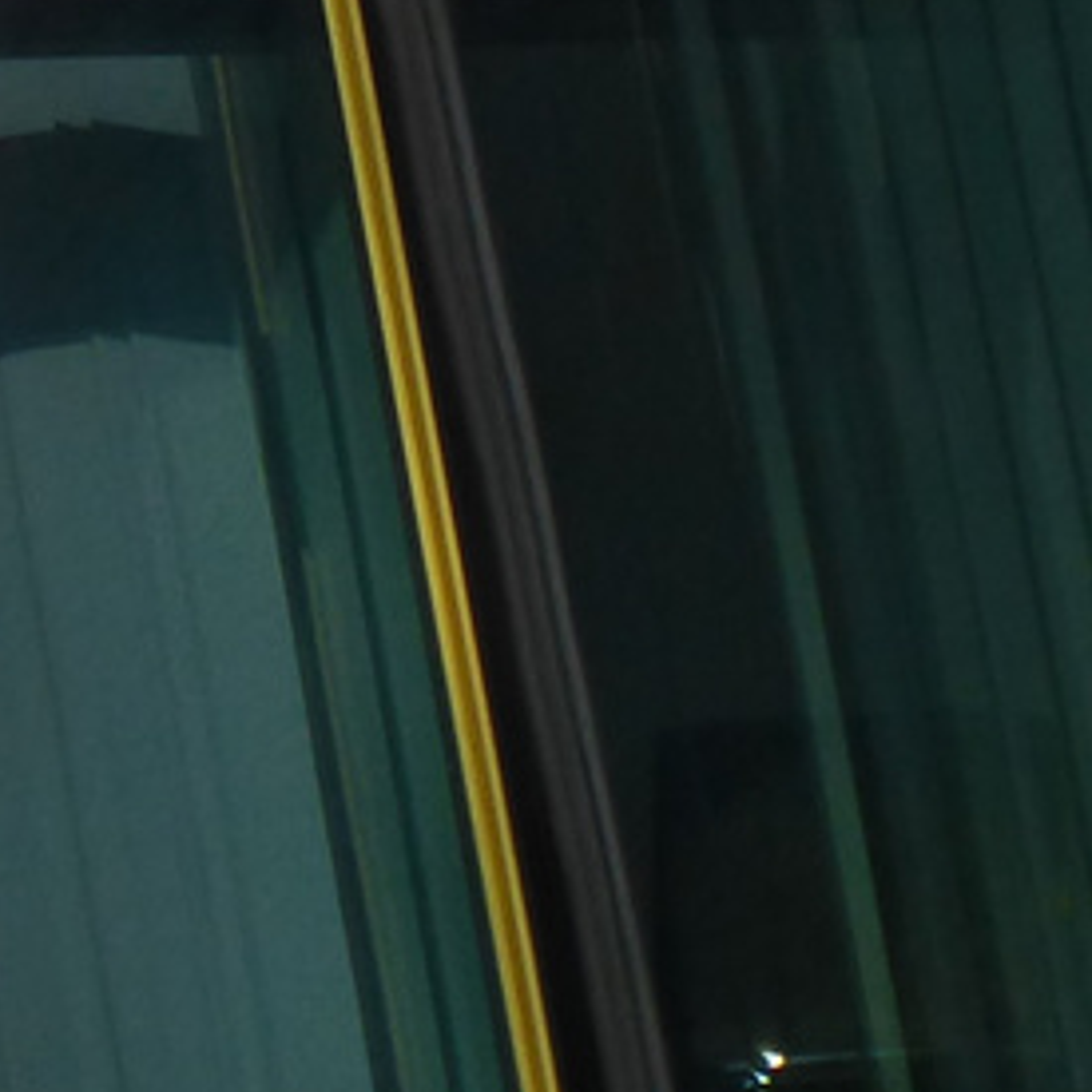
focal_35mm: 638
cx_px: -1287
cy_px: -993
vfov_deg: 2.7
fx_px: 22770
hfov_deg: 2.7
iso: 125
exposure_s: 1/250
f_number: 5.2
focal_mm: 22.3
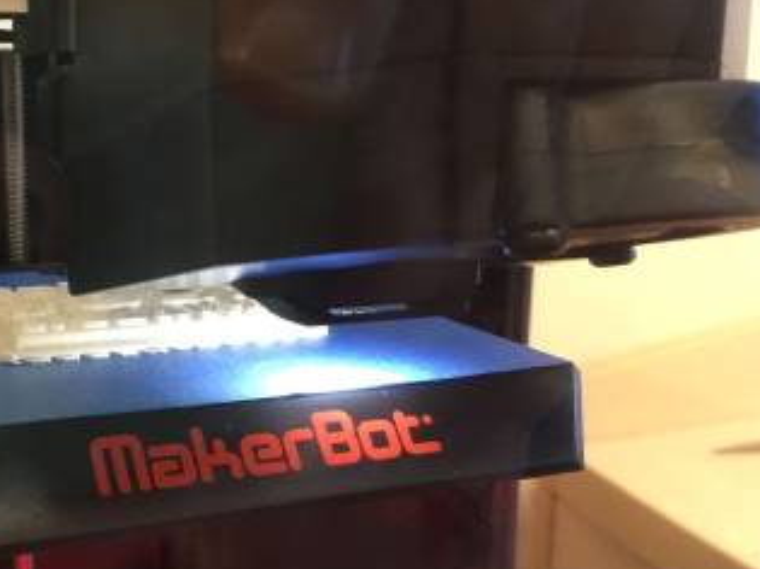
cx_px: 241
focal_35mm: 53
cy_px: 316
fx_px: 1163
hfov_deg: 35.8
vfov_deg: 27.5
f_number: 2.2
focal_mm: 4.15
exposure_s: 1/30
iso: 200
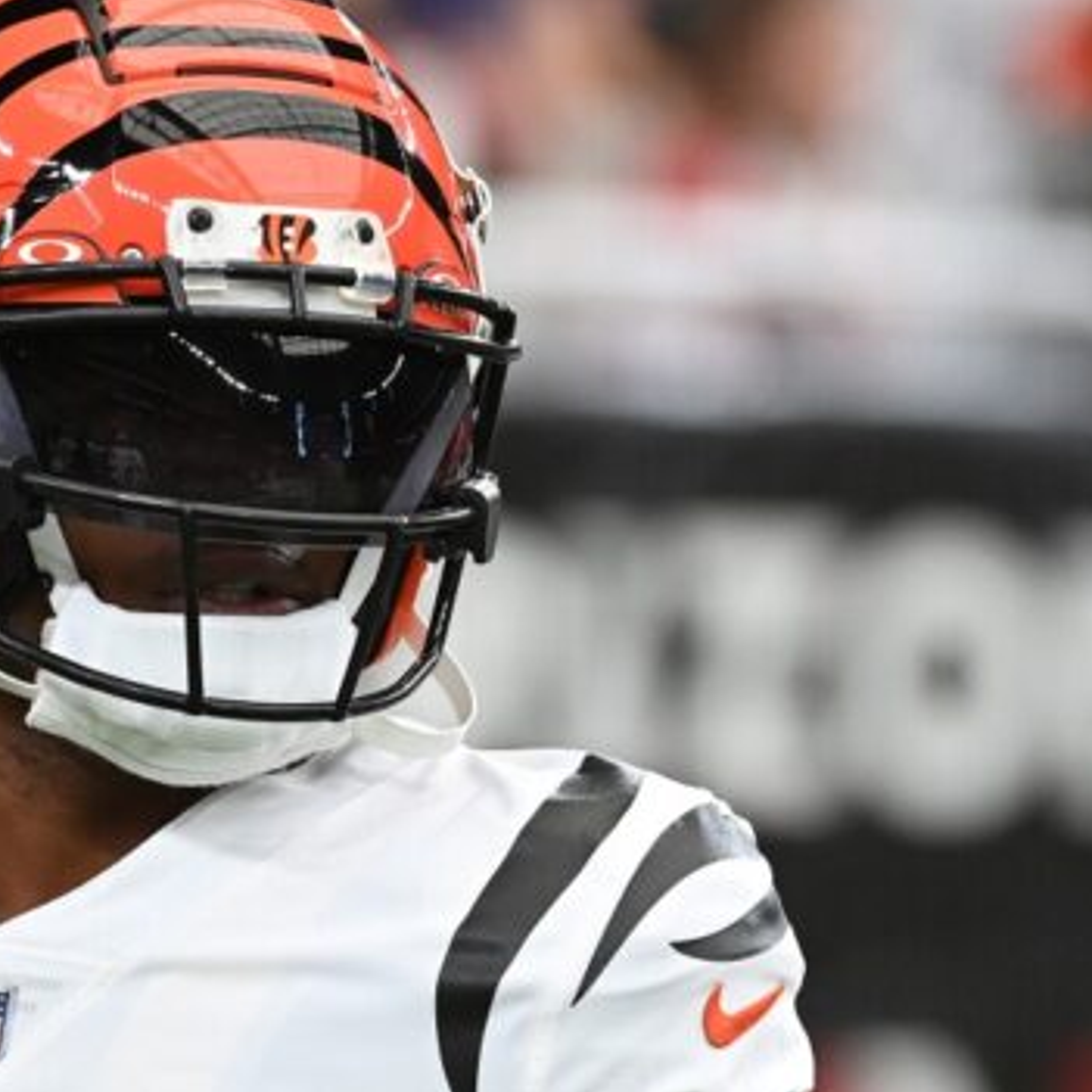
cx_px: 37
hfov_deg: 2.0
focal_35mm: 869
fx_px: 31015
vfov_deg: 2.0
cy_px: 779
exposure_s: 1/2000
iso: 6400
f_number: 5
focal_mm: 350
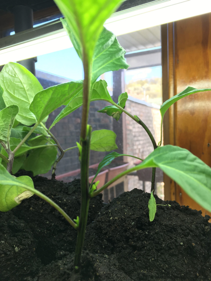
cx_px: 106
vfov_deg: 61.7
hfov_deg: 48.2
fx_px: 236
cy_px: 140
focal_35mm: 29
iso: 32
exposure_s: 1/120
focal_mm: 4.15
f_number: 2.2
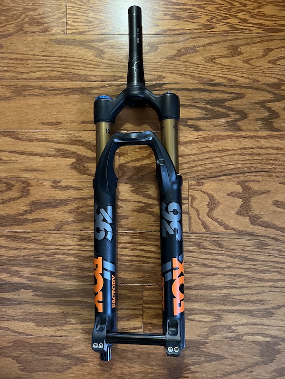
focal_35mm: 26
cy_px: 190
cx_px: 142
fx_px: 285
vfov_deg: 67.3
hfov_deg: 53.1
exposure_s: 1/38
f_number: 1.5
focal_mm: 5.7
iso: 640
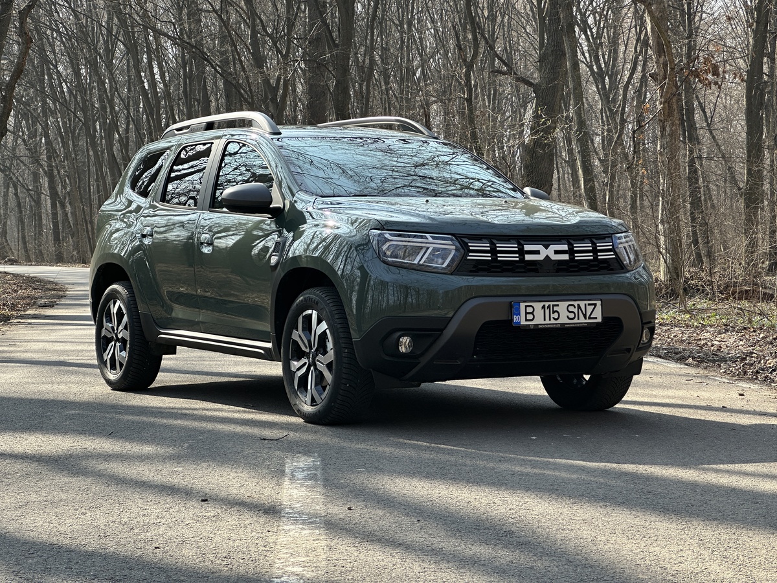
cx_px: 388
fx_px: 1728
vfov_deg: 19.1
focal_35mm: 77
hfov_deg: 25.3
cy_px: 292
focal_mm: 9
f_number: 2.8
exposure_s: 1/202
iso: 32
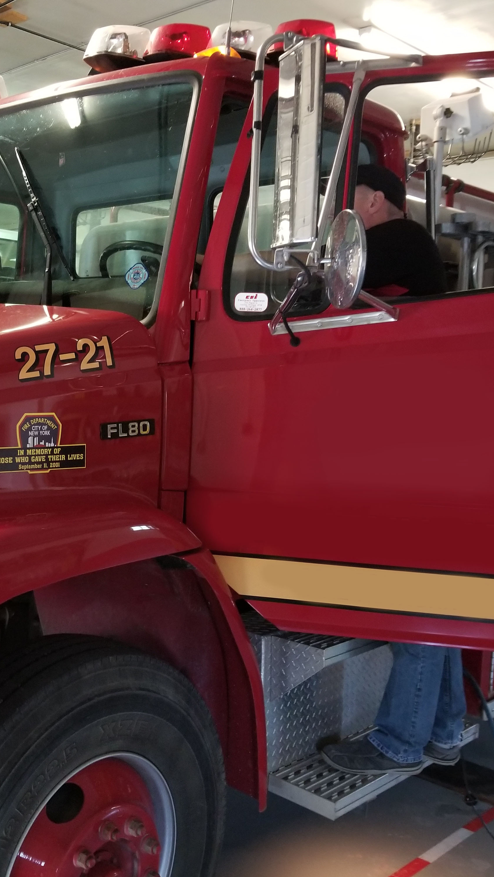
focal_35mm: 38
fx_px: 885
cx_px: 78
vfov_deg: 52.8
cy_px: 440
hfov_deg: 30.2
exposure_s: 1/15
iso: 200
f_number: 1.7
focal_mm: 4.3
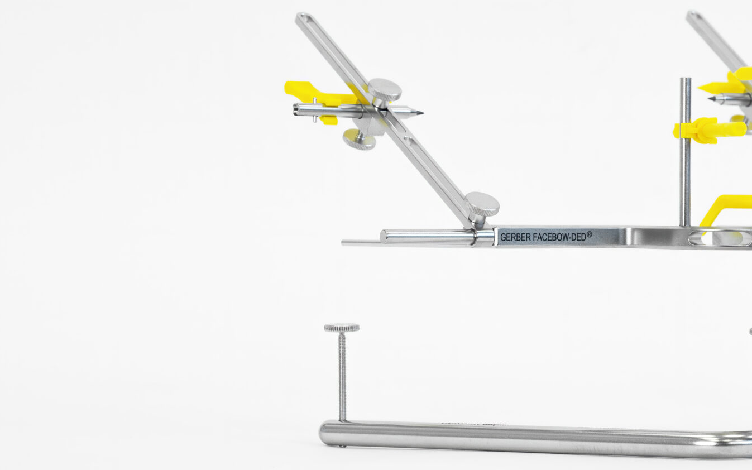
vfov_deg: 9.0
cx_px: 568
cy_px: 229
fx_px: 2972
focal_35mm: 145
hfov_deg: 14.4
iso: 400
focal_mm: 45
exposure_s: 1/100
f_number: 8
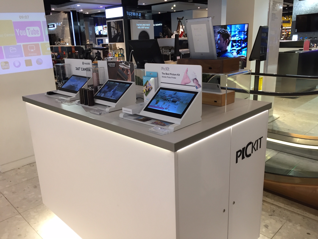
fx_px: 266
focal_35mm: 29
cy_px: 120
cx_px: 159
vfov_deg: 48.2
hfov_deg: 61.7
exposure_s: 1/33
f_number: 2.2
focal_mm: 4.15
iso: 80
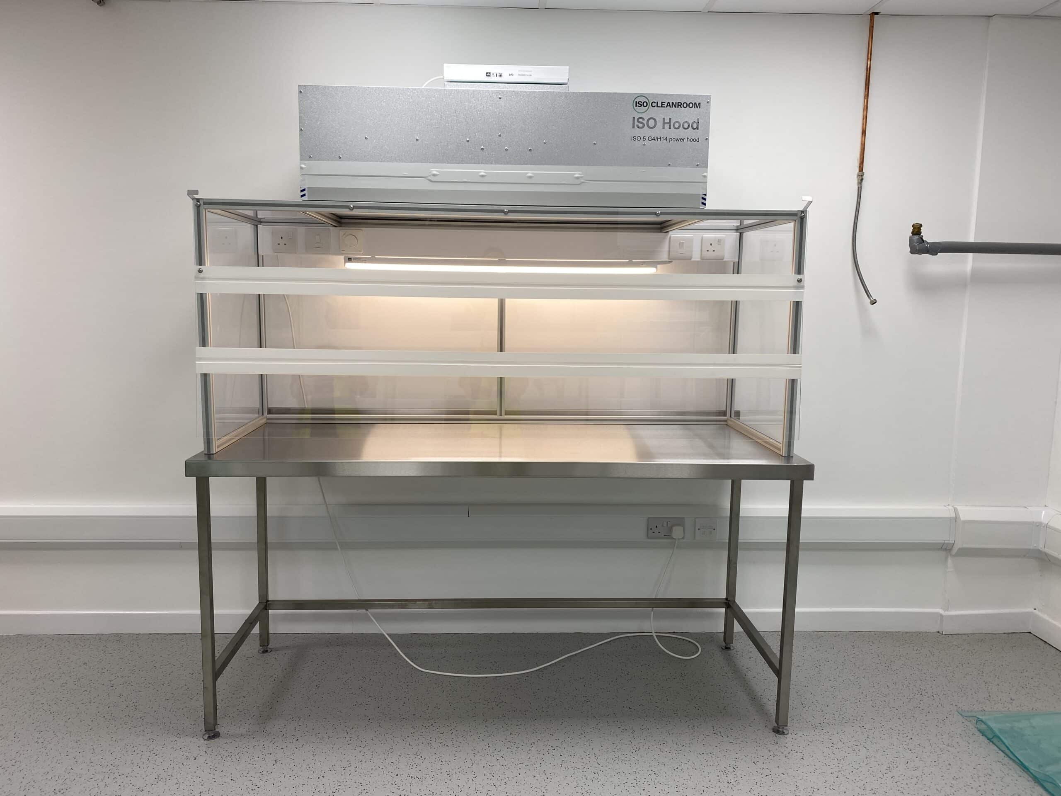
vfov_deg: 53.1
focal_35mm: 26
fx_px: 797
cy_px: 398
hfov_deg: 67.3
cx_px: 530
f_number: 1.8
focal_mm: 4.25
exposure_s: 1/100
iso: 32
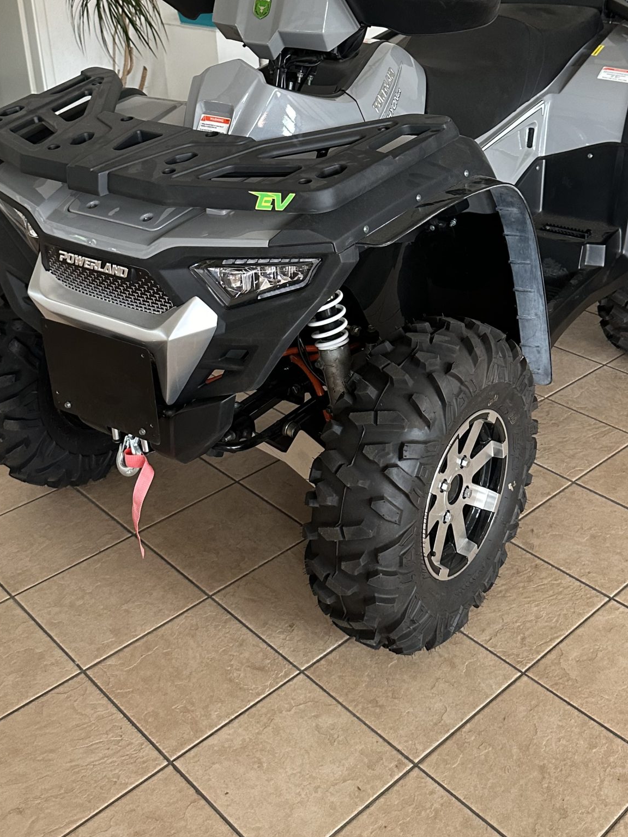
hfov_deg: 35.9
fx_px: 968
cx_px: 350
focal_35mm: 40
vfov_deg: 46.1
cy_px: 277
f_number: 1.78
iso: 400
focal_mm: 6.86
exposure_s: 1/60
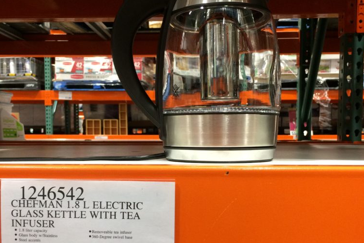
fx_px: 415
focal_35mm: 41
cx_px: 184
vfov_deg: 32.4
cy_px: 158
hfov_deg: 47.4
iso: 160
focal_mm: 4.15
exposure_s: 1/30
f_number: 2.2
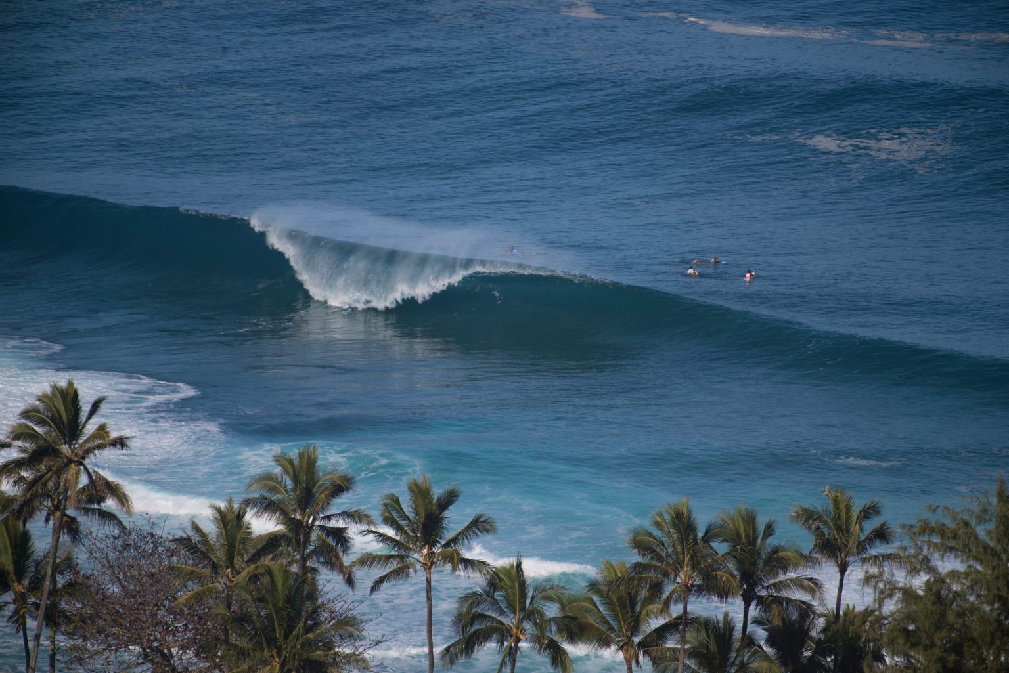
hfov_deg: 4.1
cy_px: 336
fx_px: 14017
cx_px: 504
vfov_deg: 2.8
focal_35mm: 500
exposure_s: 1/2000
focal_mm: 500
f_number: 5.6
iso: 200
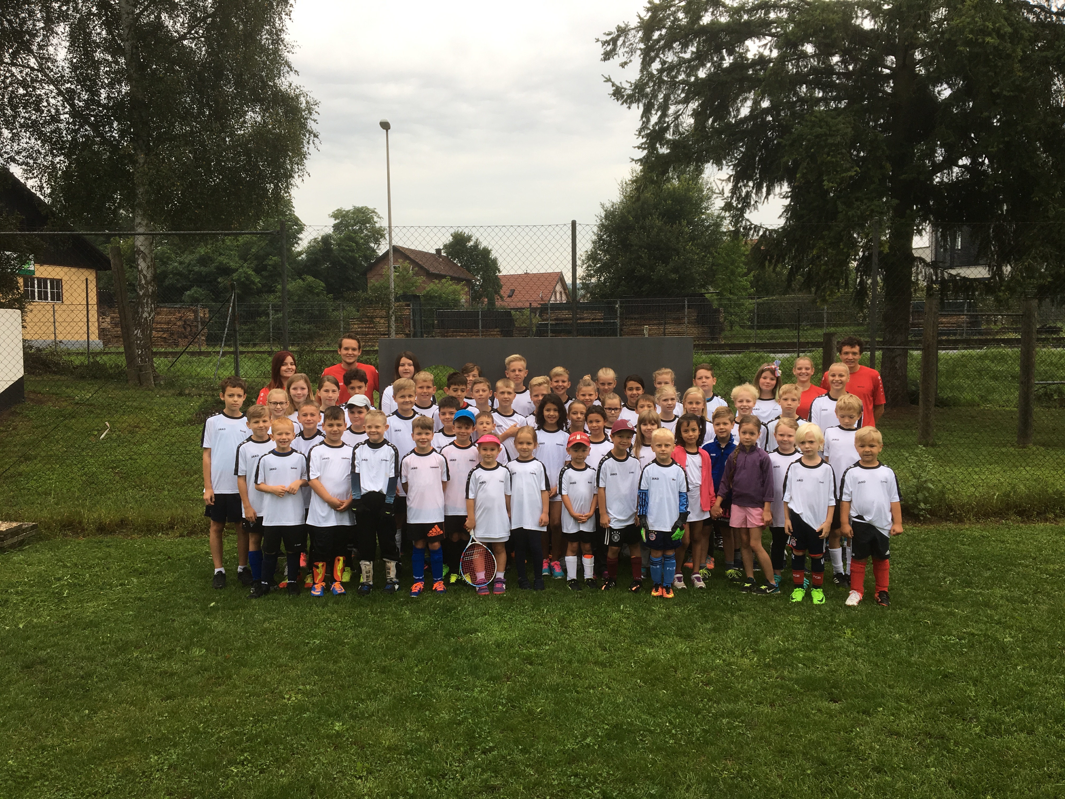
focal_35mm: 29
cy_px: 400
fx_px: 892
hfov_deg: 61.7
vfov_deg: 48.2
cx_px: 532
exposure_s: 1/170
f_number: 2.2
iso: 25
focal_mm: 4.15
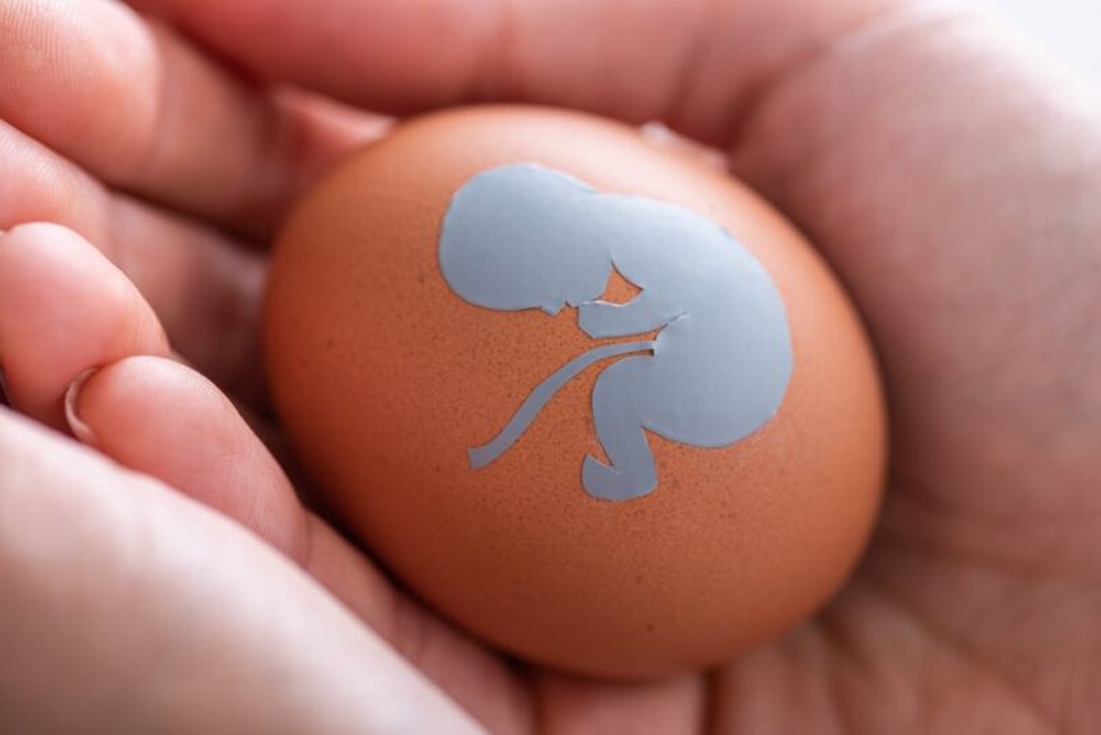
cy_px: 368
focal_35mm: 105
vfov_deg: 13.1
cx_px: 550
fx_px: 3212
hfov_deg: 19.4
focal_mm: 105
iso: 320
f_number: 7.1
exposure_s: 1/200
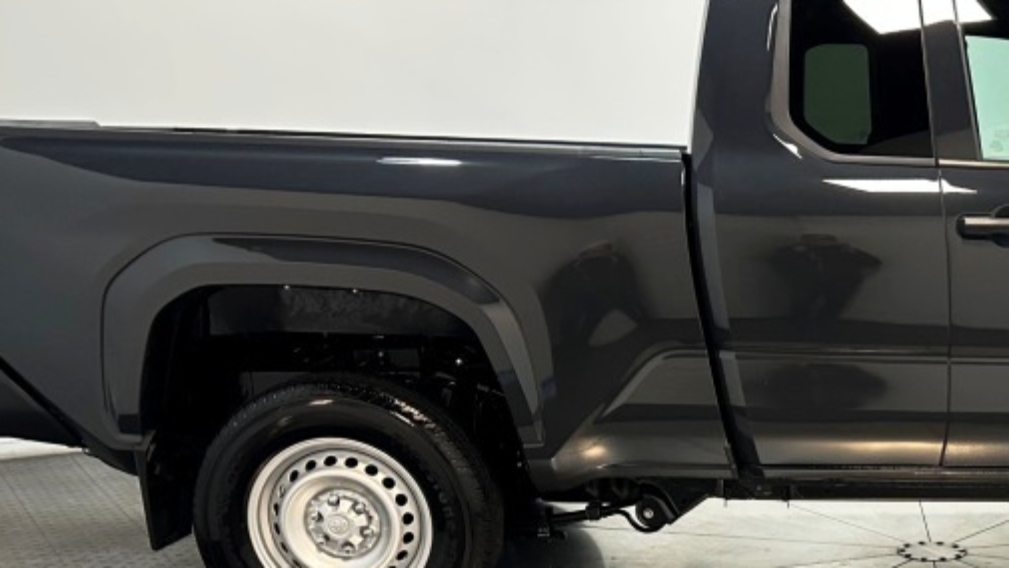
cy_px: 582
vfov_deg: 21.7
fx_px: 1418
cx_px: 851
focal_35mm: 53
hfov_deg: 37.3
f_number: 1.78
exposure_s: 1/60
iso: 500
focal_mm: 6.86
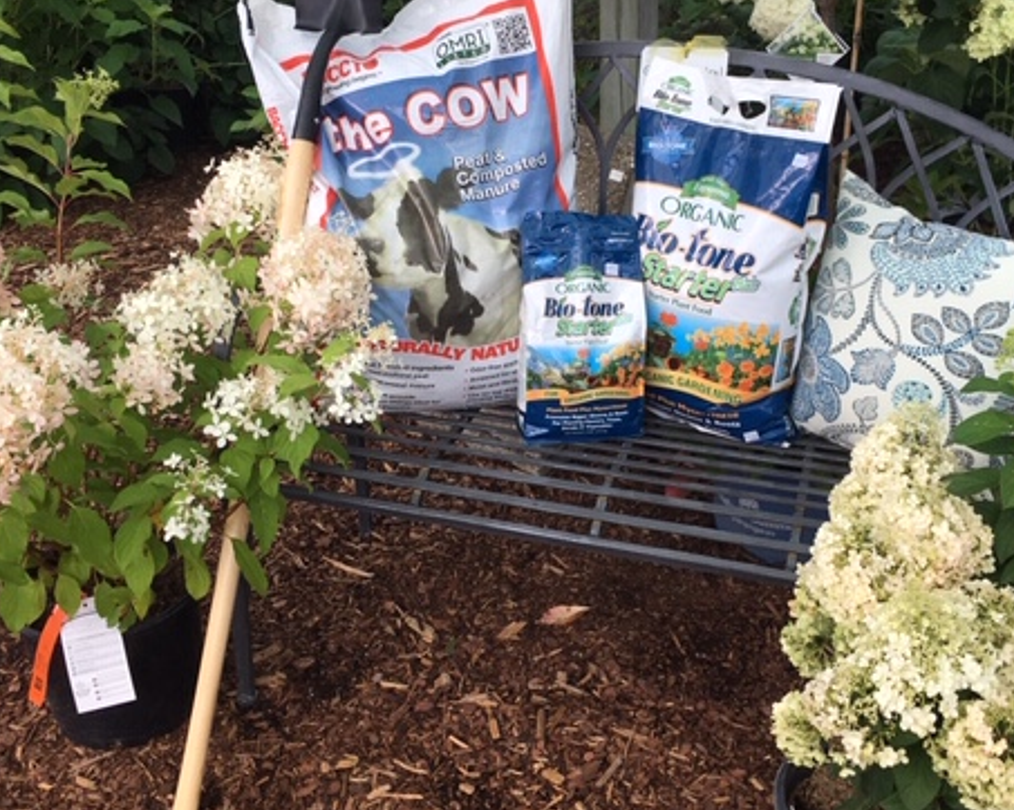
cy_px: 385
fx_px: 1200
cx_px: 537
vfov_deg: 37.3
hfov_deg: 45.8
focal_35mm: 40
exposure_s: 1/298
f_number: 2.2
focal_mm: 4.15
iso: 25
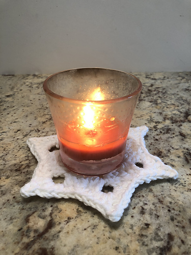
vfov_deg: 63.4
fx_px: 206
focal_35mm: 28
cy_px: 128
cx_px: 96
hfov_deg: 49.7
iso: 40
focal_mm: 3.99
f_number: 1.8
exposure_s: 1/24
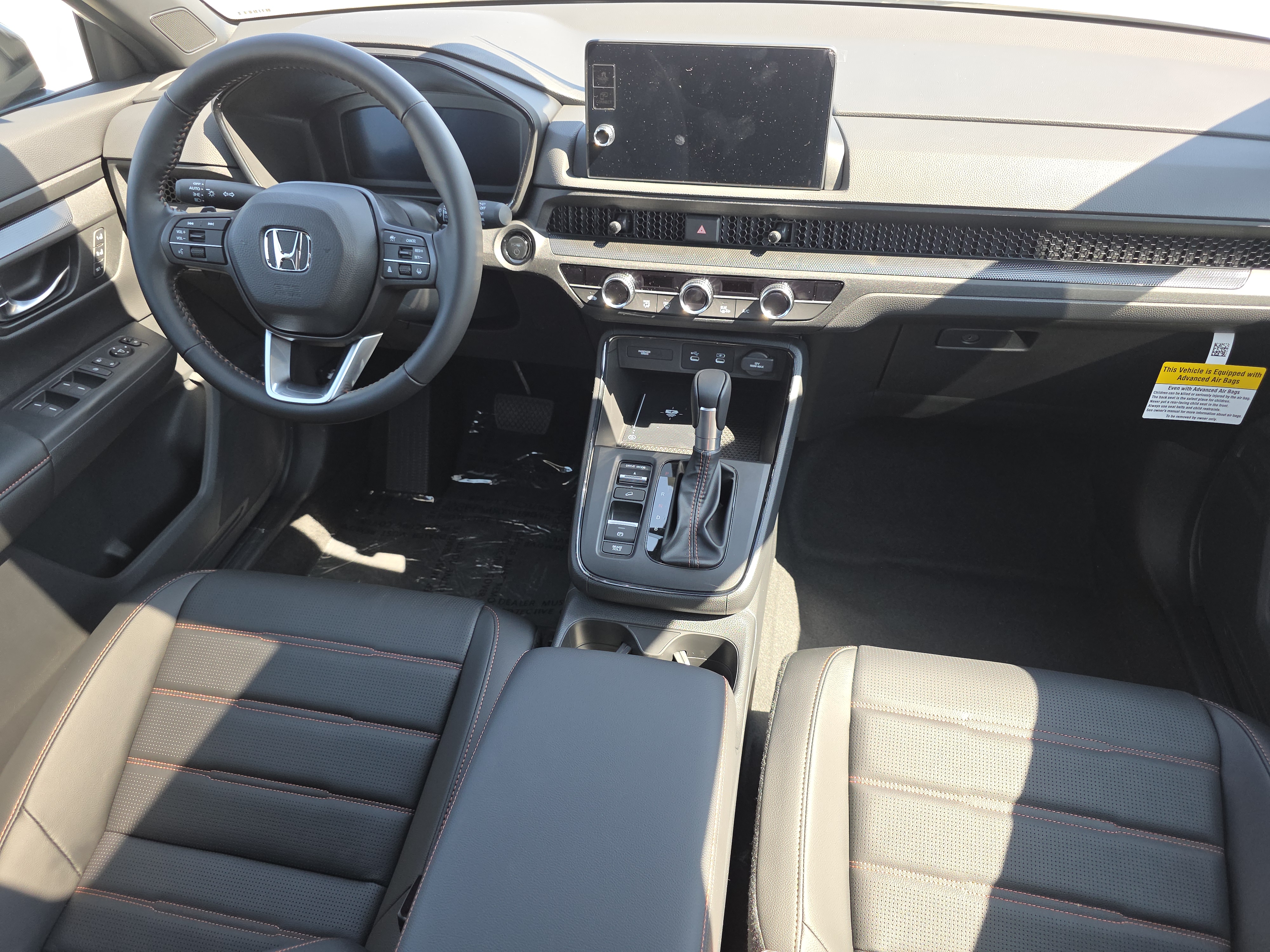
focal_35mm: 23
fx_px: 844
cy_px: 476
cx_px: 635
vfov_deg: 58.9
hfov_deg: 73.9
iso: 50
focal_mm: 6.3
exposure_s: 1/180
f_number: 1.7
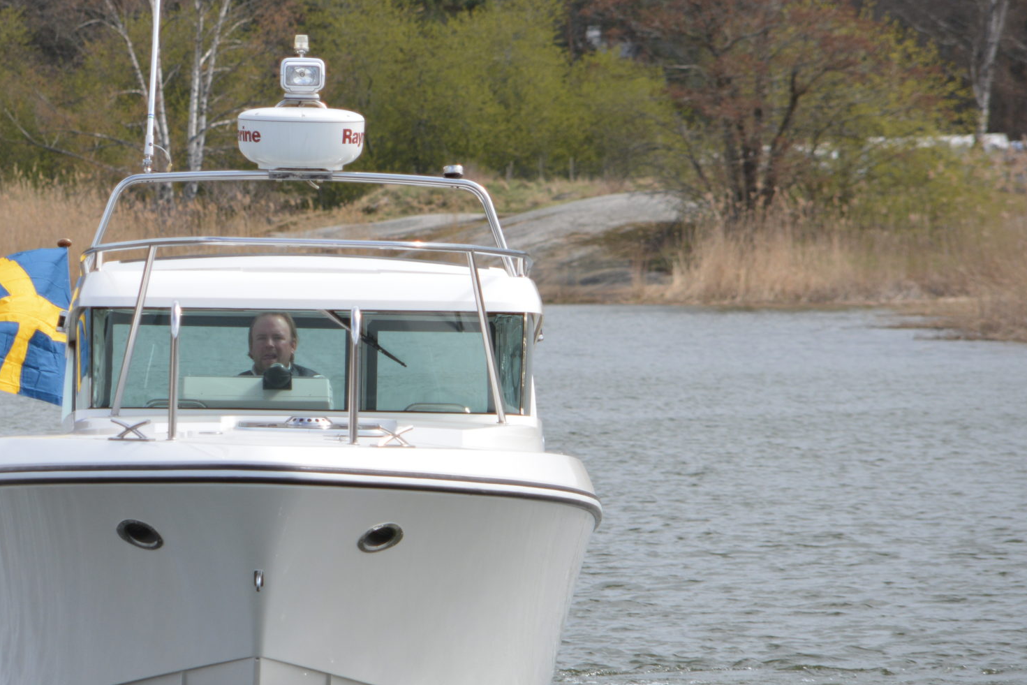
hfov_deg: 4.8
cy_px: 287
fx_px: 12292
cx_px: 288
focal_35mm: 431
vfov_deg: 3.2
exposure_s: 1/1000
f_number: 6
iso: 400
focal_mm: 165
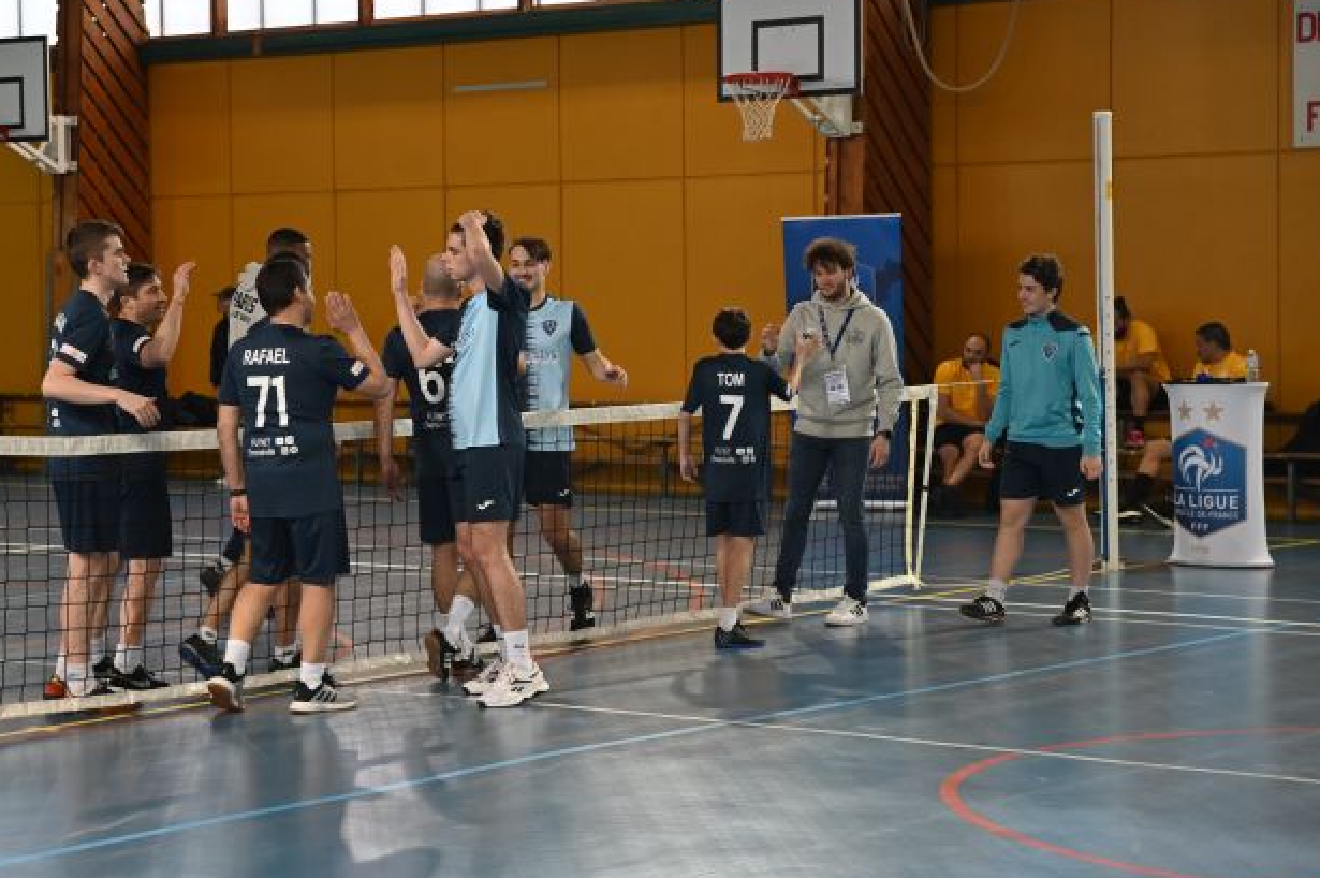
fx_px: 3334
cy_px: 369
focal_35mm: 91
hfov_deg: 22.3
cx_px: 492
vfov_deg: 15.0
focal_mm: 70
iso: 640
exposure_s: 1/125
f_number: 2.8
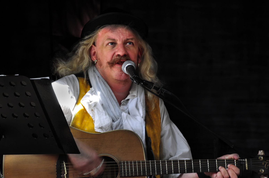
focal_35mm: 314
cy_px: 92
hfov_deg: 6.6
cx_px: 130
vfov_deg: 4.4
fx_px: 2343
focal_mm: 200
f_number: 8
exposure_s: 1/25
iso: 100
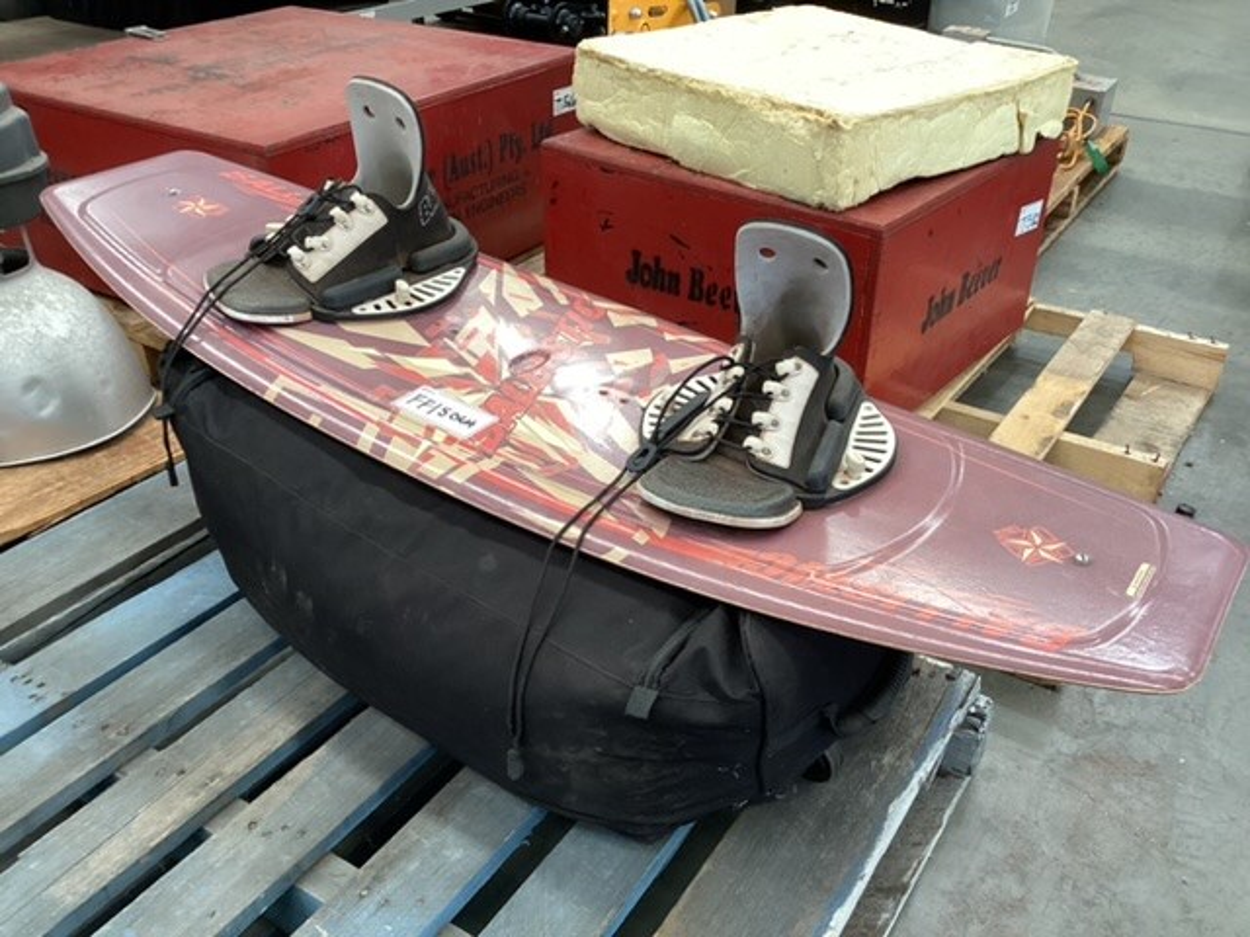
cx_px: 625
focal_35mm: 31
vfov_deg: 45.4
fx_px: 1119
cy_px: 468
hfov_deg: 58.4
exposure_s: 1/50
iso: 100
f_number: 2.4
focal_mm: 3.3
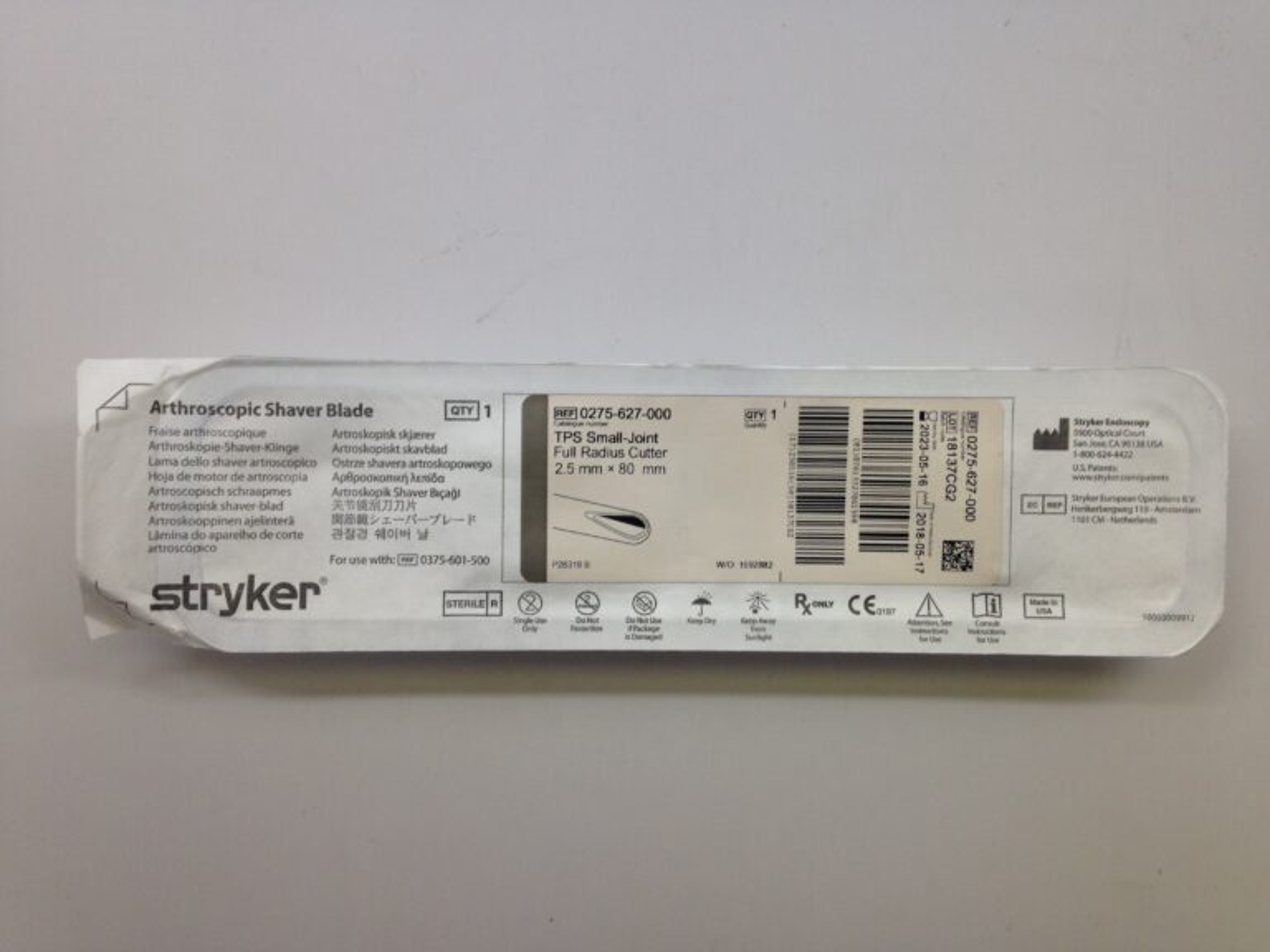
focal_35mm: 33
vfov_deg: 42.9
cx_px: 635
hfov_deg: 55.4
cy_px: 476
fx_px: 1211
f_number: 2.4
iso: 50
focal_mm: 4.12
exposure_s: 1/60
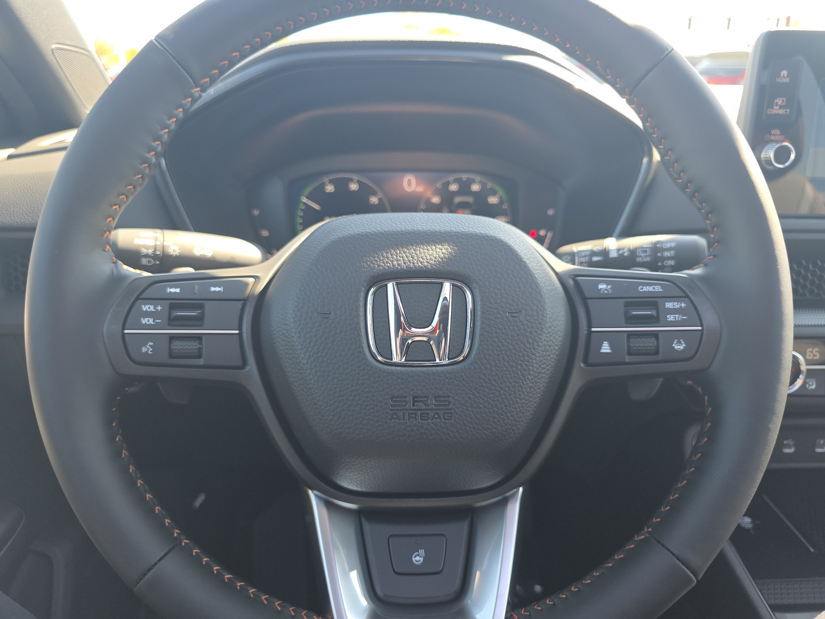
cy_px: 310
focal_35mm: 23
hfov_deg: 73.9
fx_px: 548
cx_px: 412
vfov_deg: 58.9
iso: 64
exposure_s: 1/180
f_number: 1.7
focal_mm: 6.3
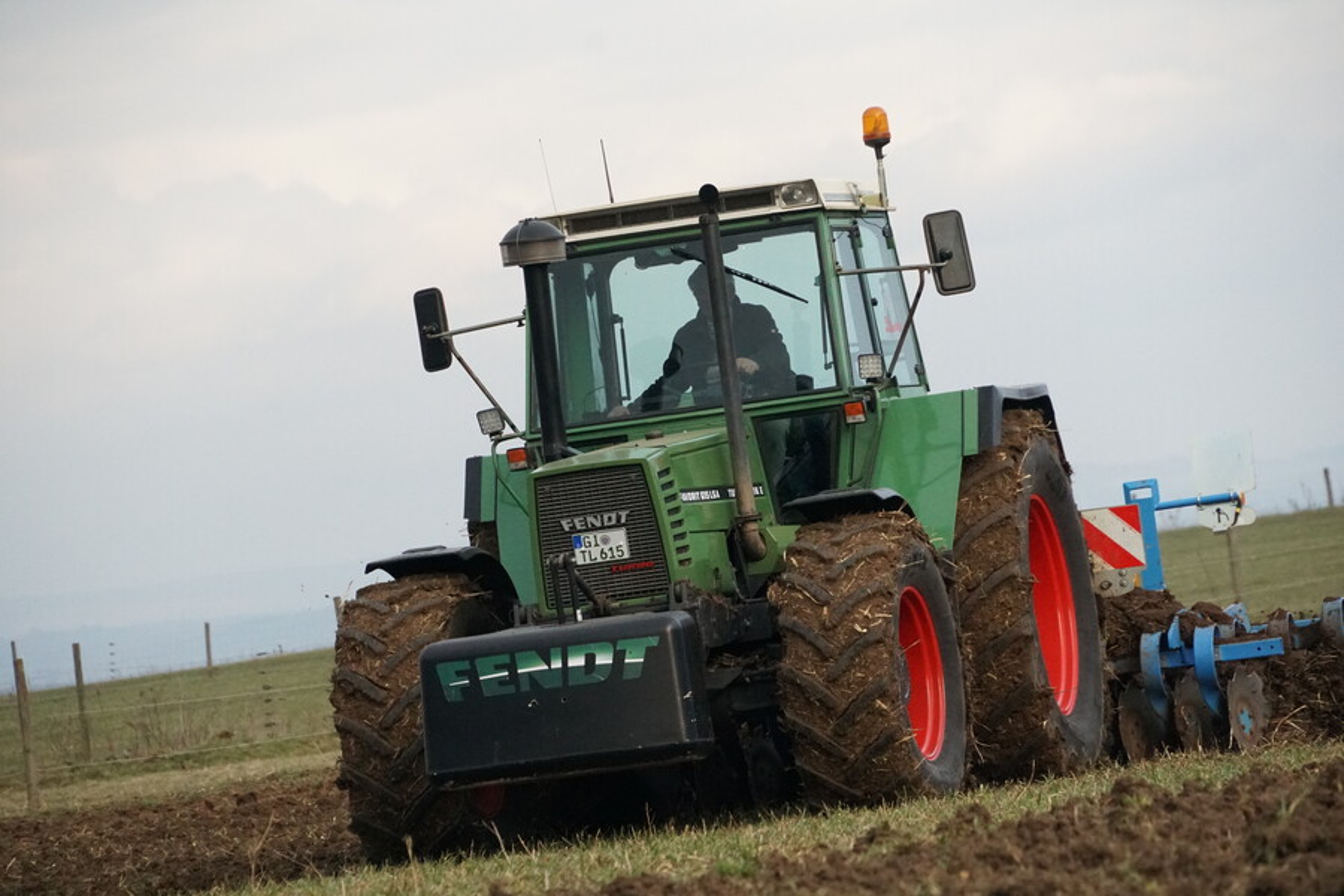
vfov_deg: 4.6
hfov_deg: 6.9
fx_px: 11199
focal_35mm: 300
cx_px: 672
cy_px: 448
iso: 6400
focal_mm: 200
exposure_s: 1/1600
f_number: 8
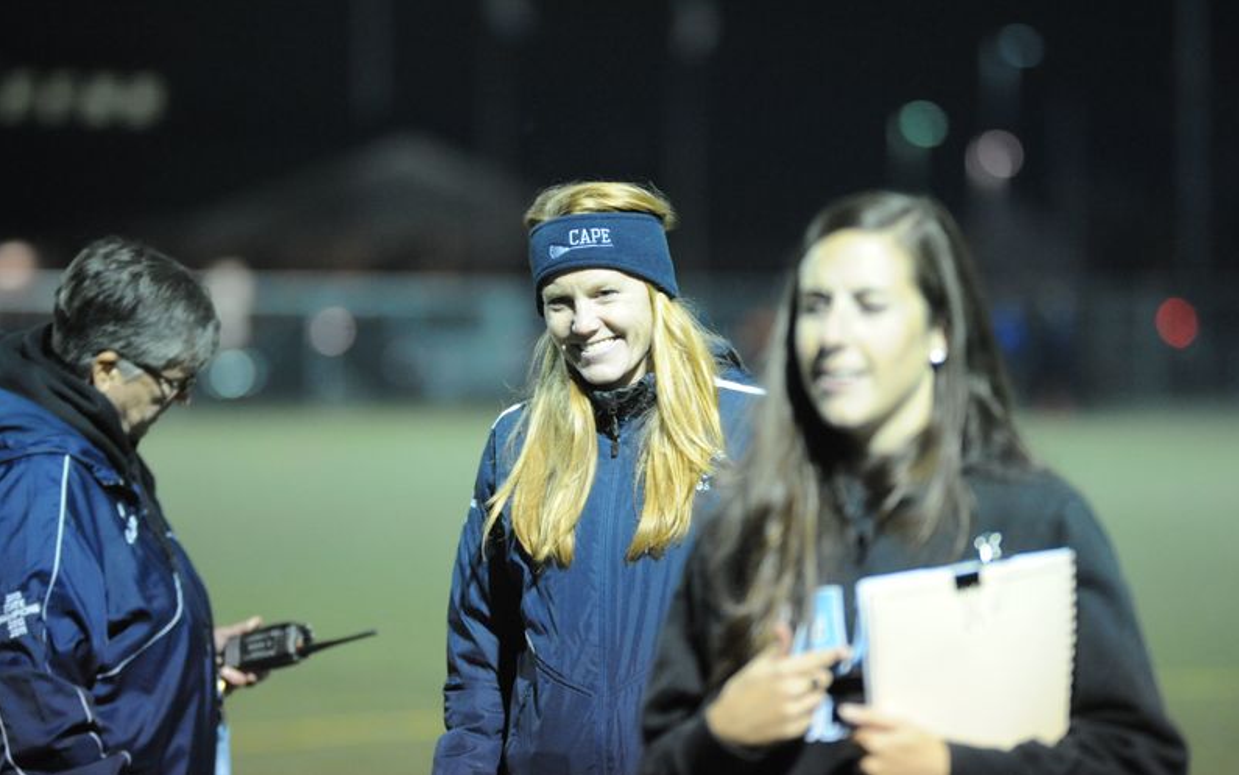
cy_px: 377
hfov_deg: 10.2
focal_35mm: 205
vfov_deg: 6.4
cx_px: 620
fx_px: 6923
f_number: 2.8
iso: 6400
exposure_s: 1/400
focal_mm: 200
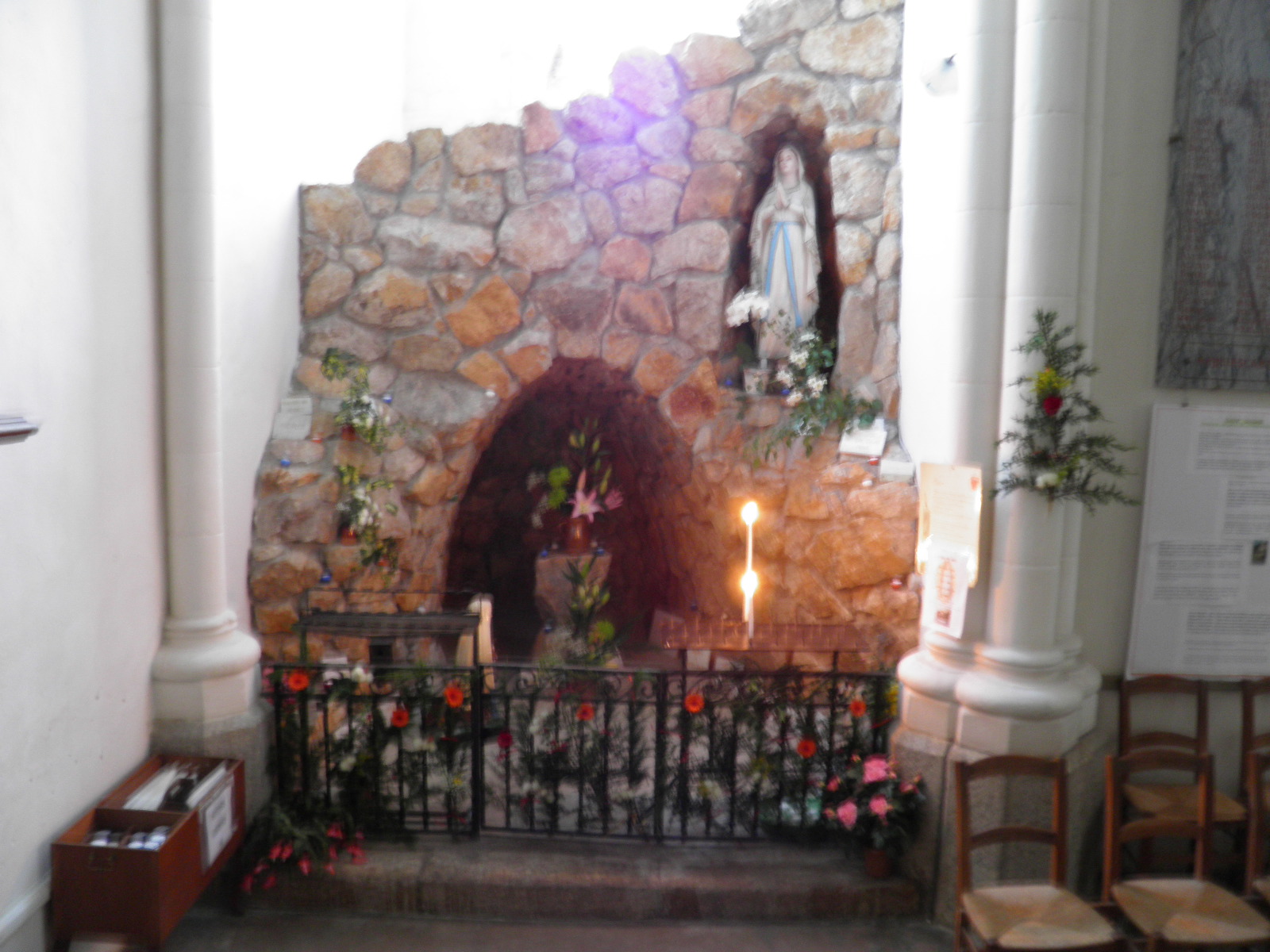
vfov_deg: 49.7
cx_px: 635
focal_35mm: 28
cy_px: 476
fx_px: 1027
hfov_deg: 63.4
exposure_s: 3.2
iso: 100
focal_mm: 4.9
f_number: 2.8
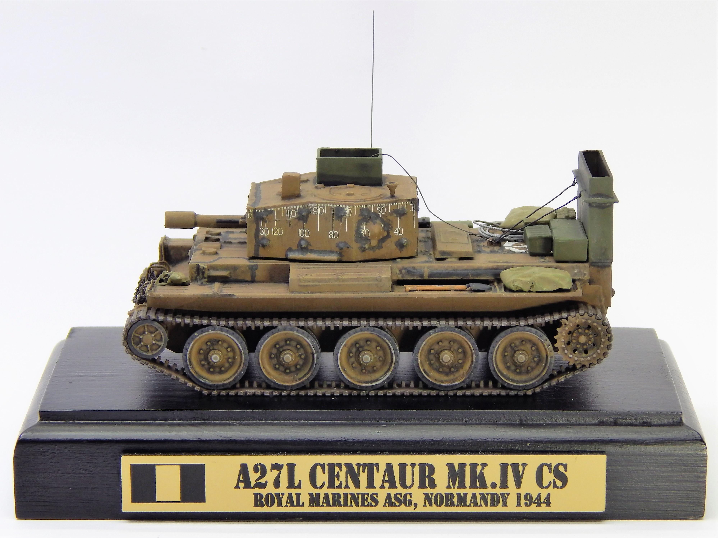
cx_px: 359
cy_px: 269
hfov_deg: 17.1
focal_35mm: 115
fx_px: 2385
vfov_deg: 12.9
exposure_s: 1/40
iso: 125
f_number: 4.6
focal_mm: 20.5
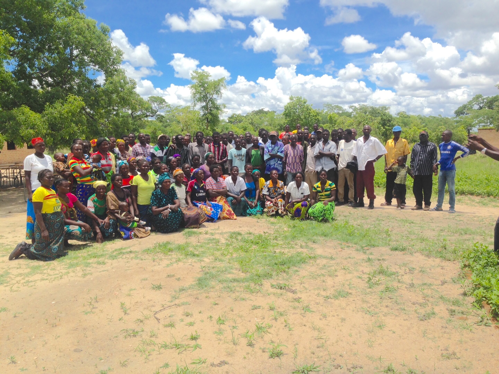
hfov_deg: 55.4
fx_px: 476
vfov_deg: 42.9
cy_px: 187
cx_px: 250
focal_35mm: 33
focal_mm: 4.12
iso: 50
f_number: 2.4
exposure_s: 1/1938
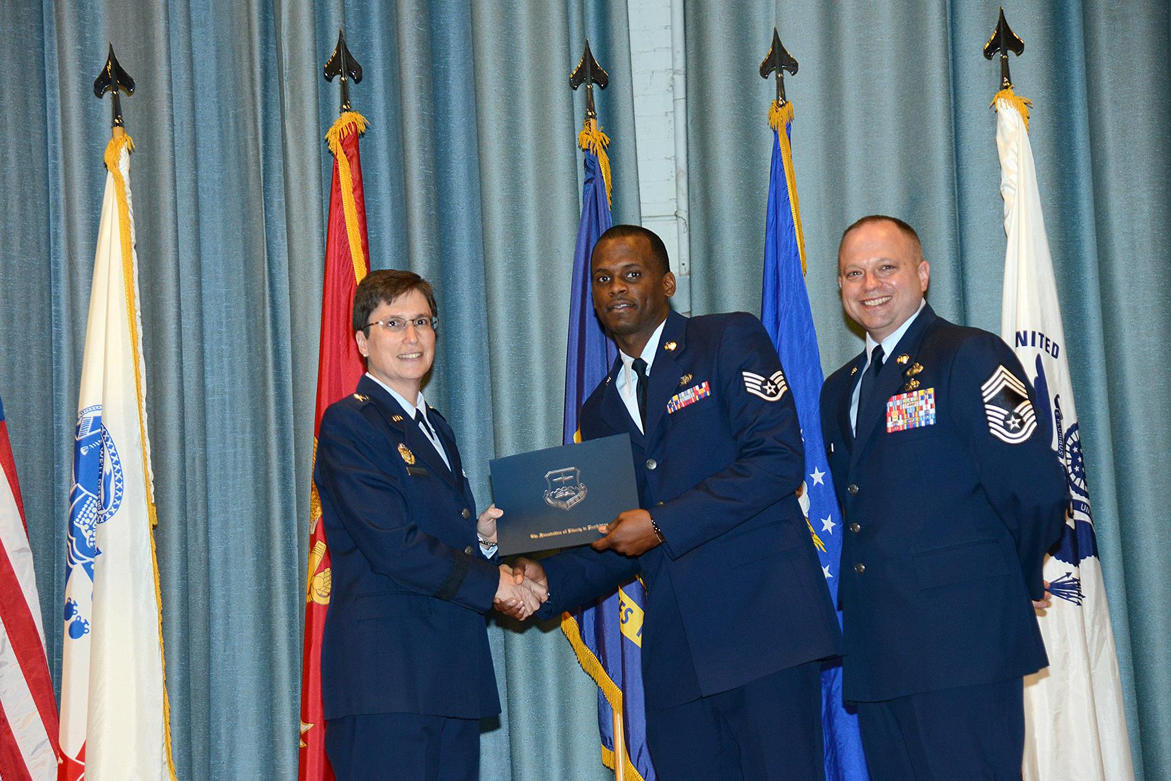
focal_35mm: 78
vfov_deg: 17.5
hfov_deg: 26.0
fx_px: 2537
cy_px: 390
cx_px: 586
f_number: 4
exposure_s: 1/80
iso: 1250
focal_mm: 78
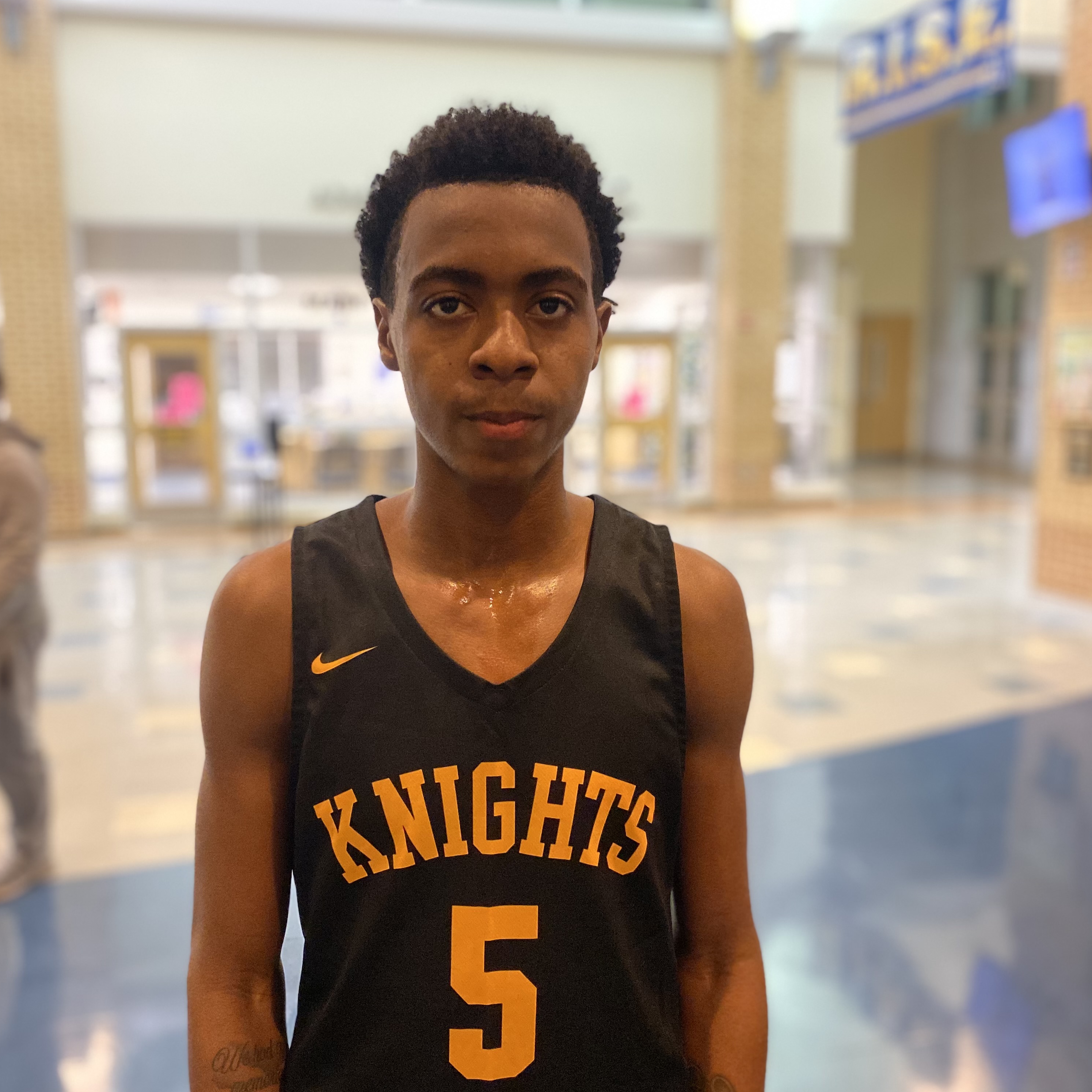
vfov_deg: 52.5
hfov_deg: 52.5
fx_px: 1106
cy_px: 541
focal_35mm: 31
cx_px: 498
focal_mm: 4.25
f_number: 1.8
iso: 320
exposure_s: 1/40
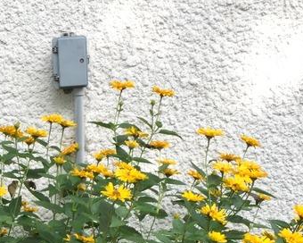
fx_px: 798
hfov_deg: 21.0
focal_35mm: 89
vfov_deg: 16.3
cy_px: 318
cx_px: 25
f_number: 2.4
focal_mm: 3.3
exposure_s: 1/120
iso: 25
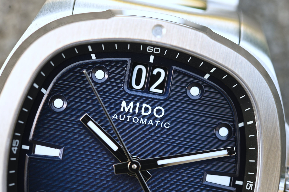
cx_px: 144
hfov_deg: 33.4
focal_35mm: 60
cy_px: 96
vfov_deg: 22.6
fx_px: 482
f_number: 9
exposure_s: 1/50
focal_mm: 60
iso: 400
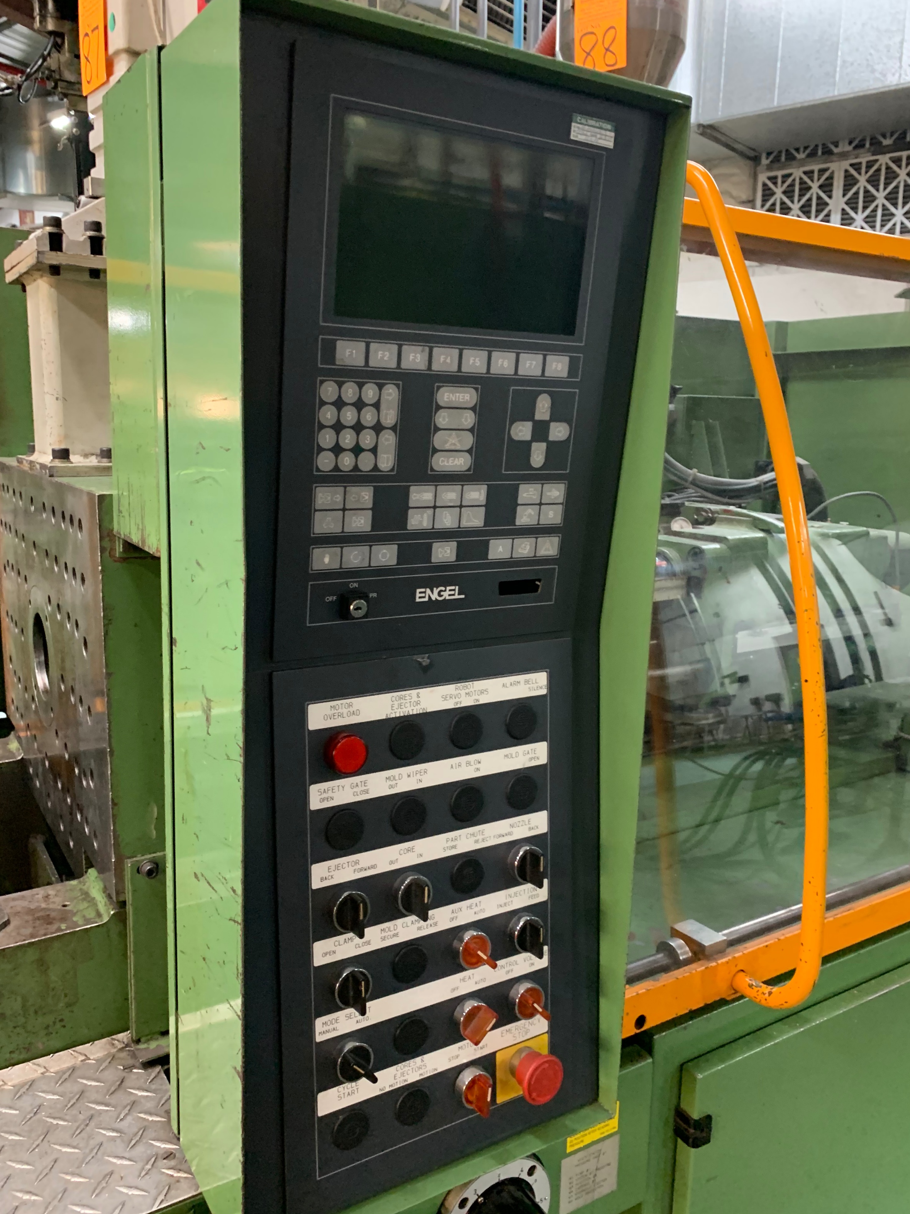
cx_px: 441
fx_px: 946
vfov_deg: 65.3
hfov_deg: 51.3
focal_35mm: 27
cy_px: 608
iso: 500
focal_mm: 4.25
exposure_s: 1/30
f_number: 1.8
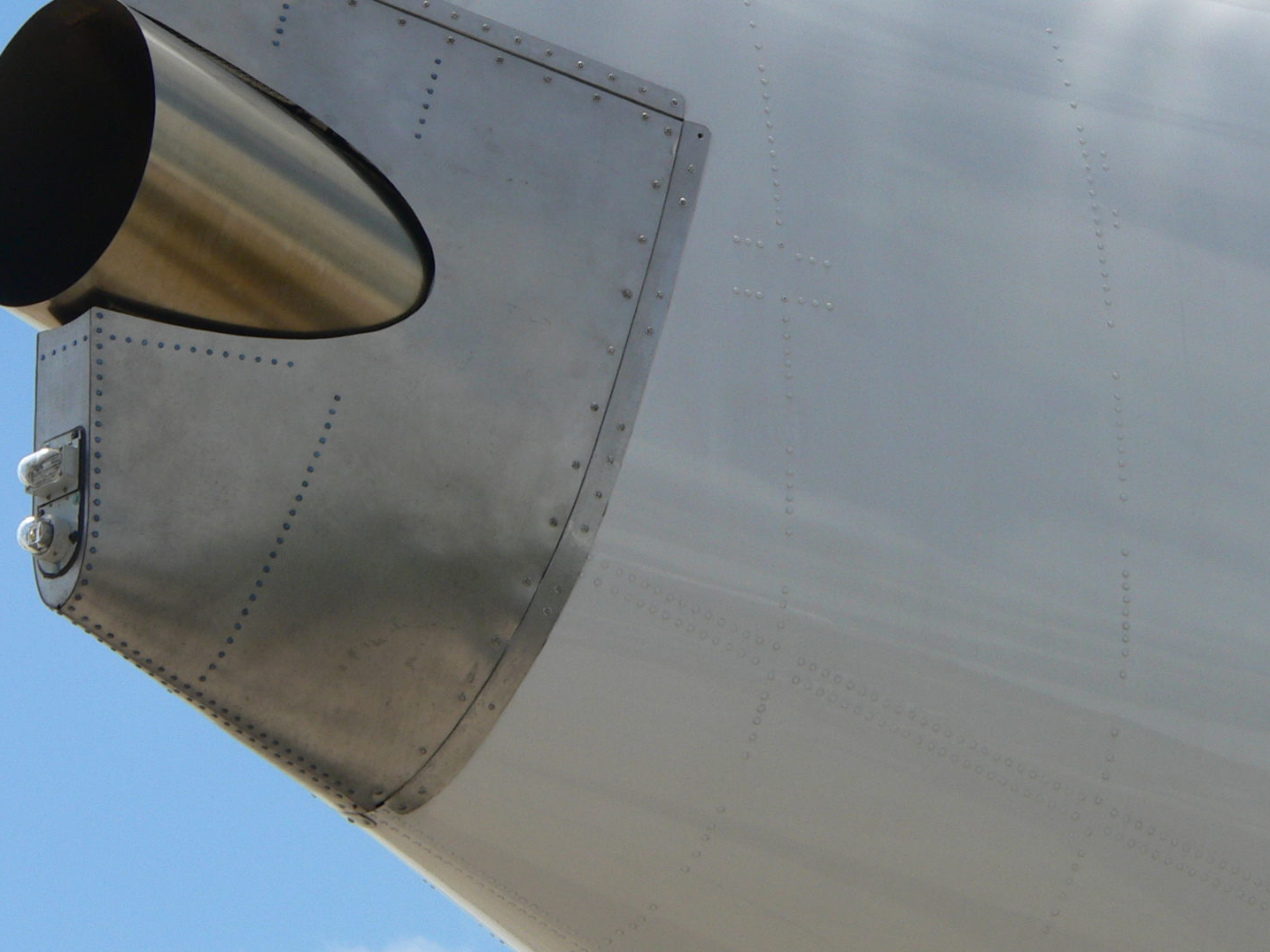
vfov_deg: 5.1
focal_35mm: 290
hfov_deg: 6.8
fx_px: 10638
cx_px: 641
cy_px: 347
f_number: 5.6
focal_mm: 33.9
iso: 80
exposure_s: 1/640
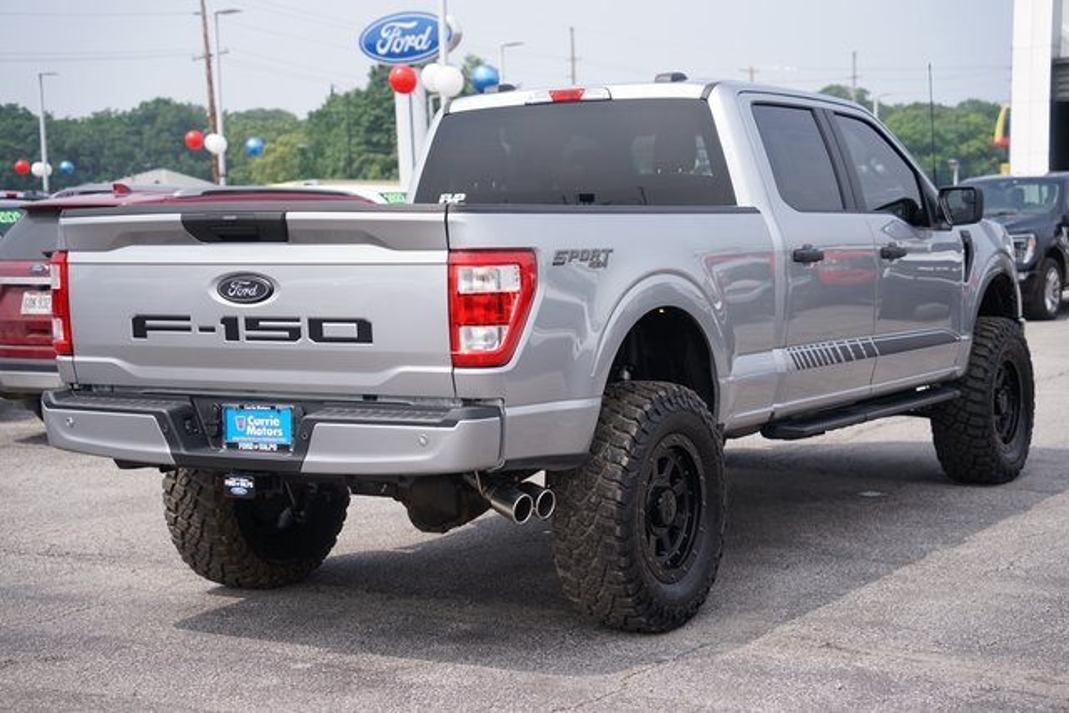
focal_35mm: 60
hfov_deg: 33.4
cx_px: 534
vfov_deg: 22.6
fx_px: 1782
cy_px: 356
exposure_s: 1/3000
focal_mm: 60
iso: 400
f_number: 4
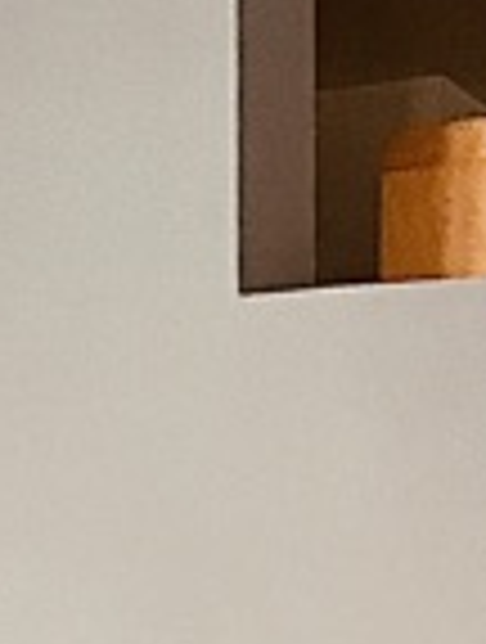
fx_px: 3727
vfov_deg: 8.9
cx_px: 1418
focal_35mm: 200
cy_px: 1545
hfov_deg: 6.8
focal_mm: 3.99
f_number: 1.8
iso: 32
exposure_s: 1/30
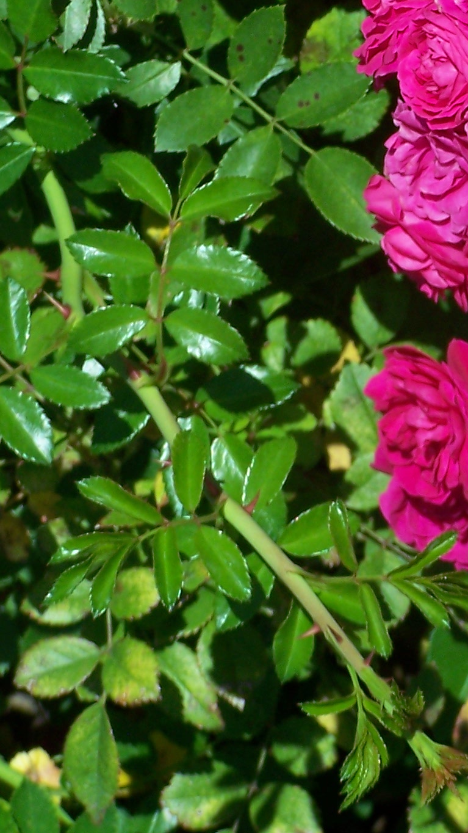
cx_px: 537
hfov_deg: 3.6
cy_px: -102
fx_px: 7525
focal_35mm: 341
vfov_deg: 6.3
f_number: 4.5
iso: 64
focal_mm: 23.1
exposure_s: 1/800
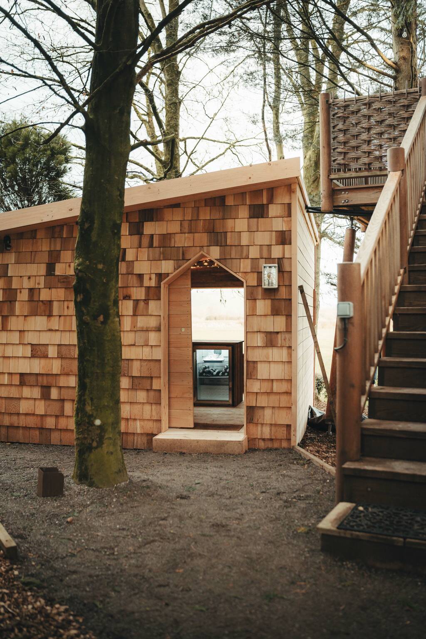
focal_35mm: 35
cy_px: 320
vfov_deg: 54.4
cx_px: 213
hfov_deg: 37.9
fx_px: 621
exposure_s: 1/640
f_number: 1.8
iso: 400
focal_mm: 35
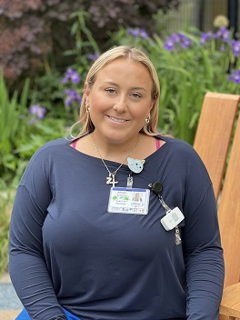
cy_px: 160
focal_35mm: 77
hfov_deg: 19.1
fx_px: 712
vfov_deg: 25.3
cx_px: 120
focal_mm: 9
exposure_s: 1/121
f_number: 2.8
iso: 25
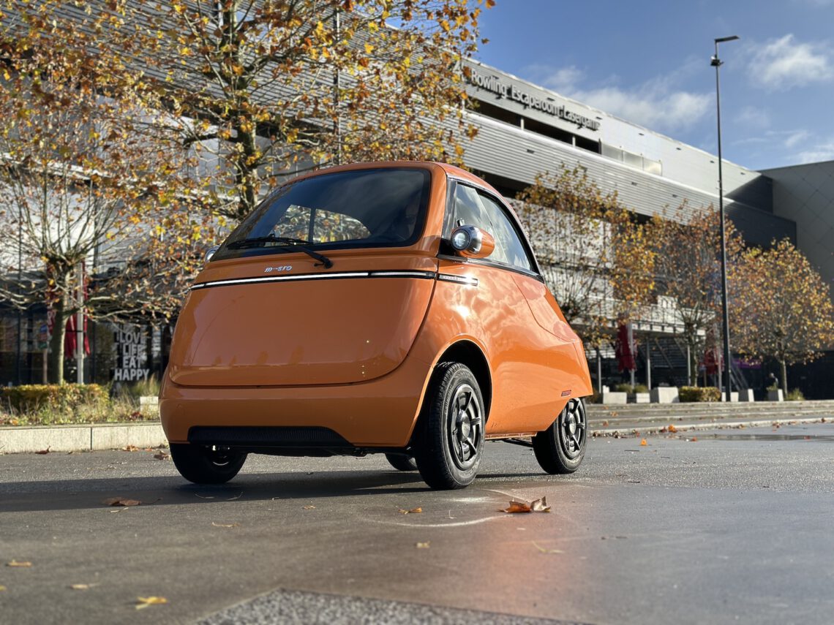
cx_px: 417
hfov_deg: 39.7
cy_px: 312
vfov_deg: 30.3
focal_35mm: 48
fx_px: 1156
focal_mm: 6.86
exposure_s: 1/3731
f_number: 1.78
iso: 100
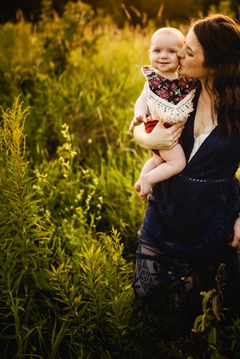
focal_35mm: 52
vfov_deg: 38.0
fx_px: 520
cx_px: 176
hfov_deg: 25.7
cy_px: 140
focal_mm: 35
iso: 125
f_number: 1.4
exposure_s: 1/1250
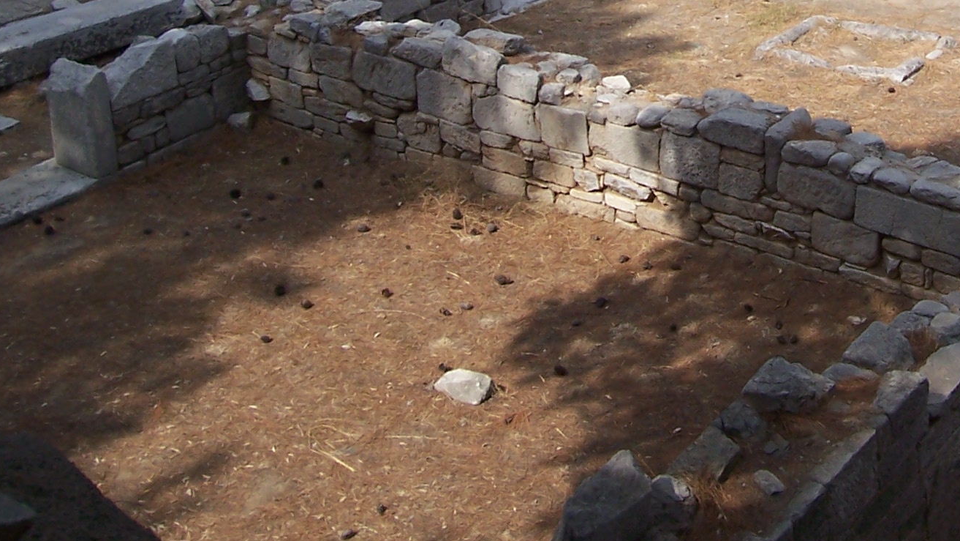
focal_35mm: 65
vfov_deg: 17.7
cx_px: 768
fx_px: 1655
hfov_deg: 31.5
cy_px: -88
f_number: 5.6
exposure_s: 1/500
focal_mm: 5.6
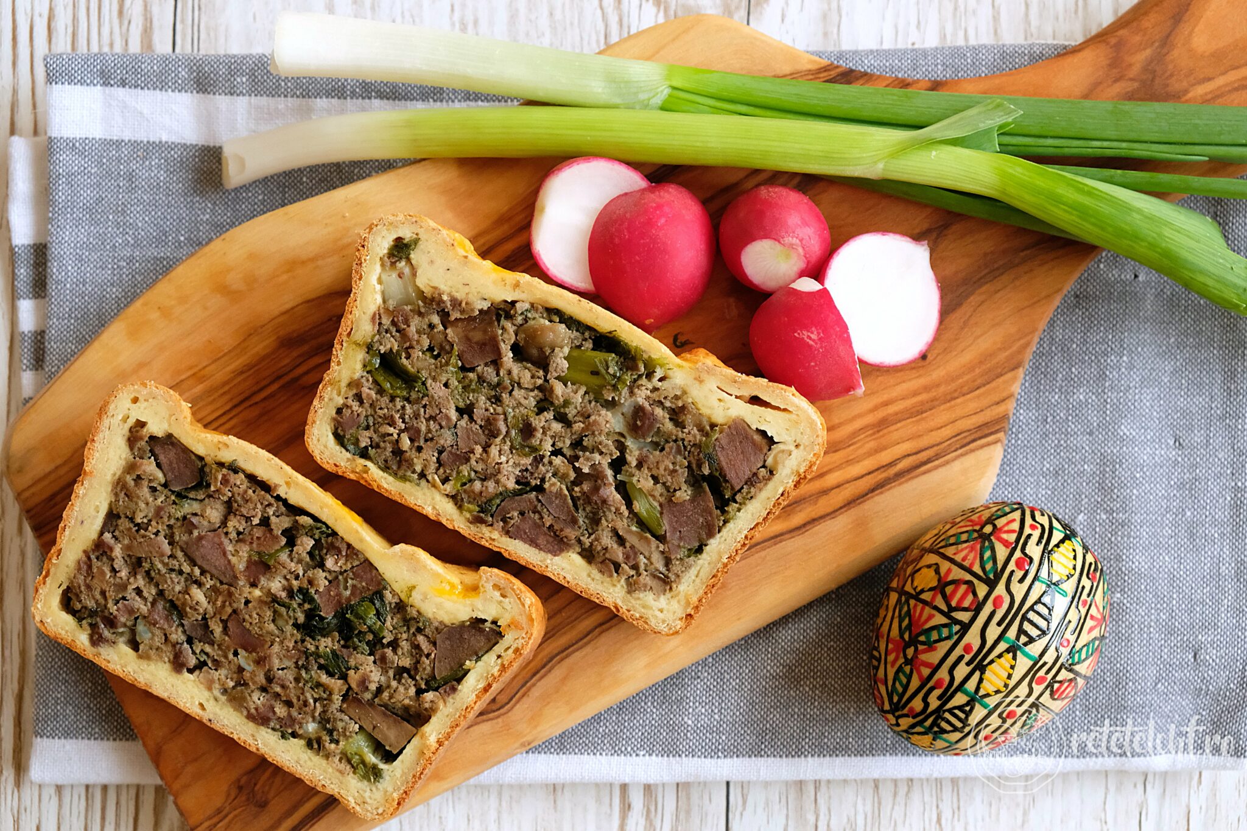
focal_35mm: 43
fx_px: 1489
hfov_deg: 45.4
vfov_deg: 31.2
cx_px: 624
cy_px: 416
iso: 3200
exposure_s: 1/50
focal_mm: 28.9
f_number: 7.1
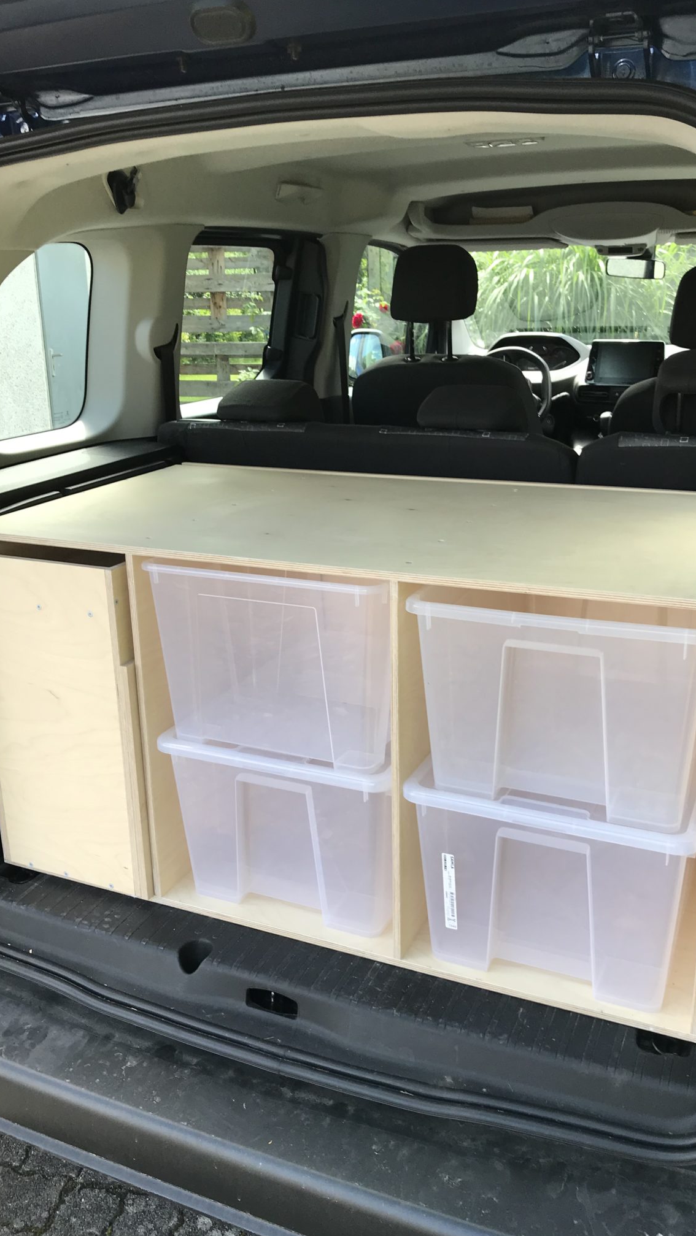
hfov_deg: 37.8
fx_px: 1017
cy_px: 624
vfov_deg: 62.6
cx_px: 359
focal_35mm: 31
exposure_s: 1/224
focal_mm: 3.99
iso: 20
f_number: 1.8
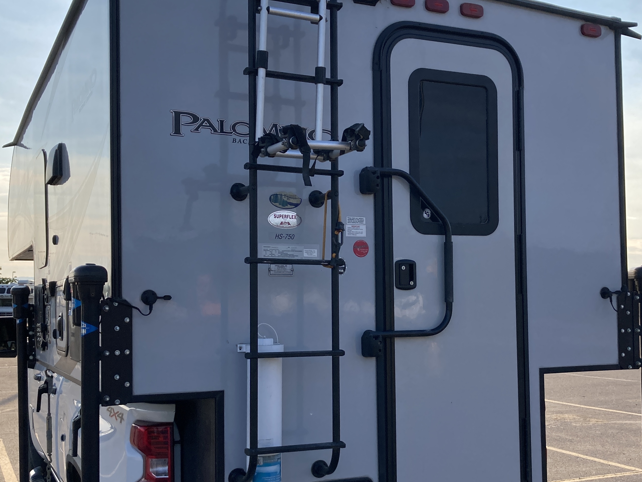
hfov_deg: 42.0
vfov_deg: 32.1
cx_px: 362
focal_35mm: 45
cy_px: 285
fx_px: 835
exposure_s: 1/2000
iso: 20
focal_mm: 3.99
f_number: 1.8
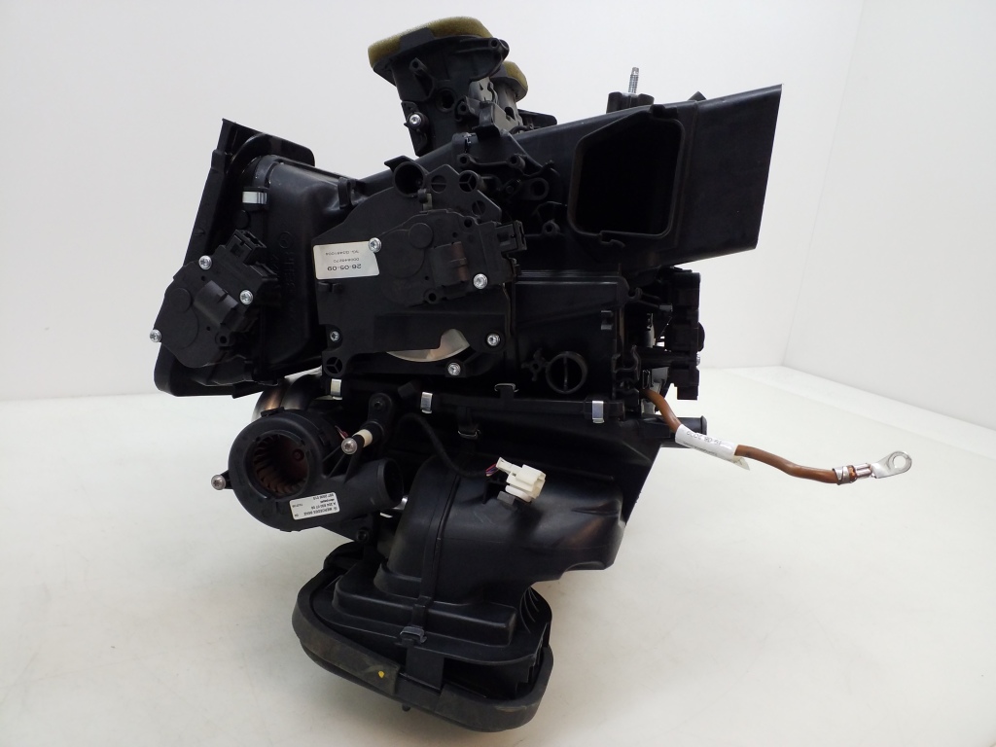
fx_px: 777
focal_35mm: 27
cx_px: 498
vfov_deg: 51.4
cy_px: 374
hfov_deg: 65.3
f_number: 1.9
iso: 160
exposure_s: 1/50
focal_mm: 3.6
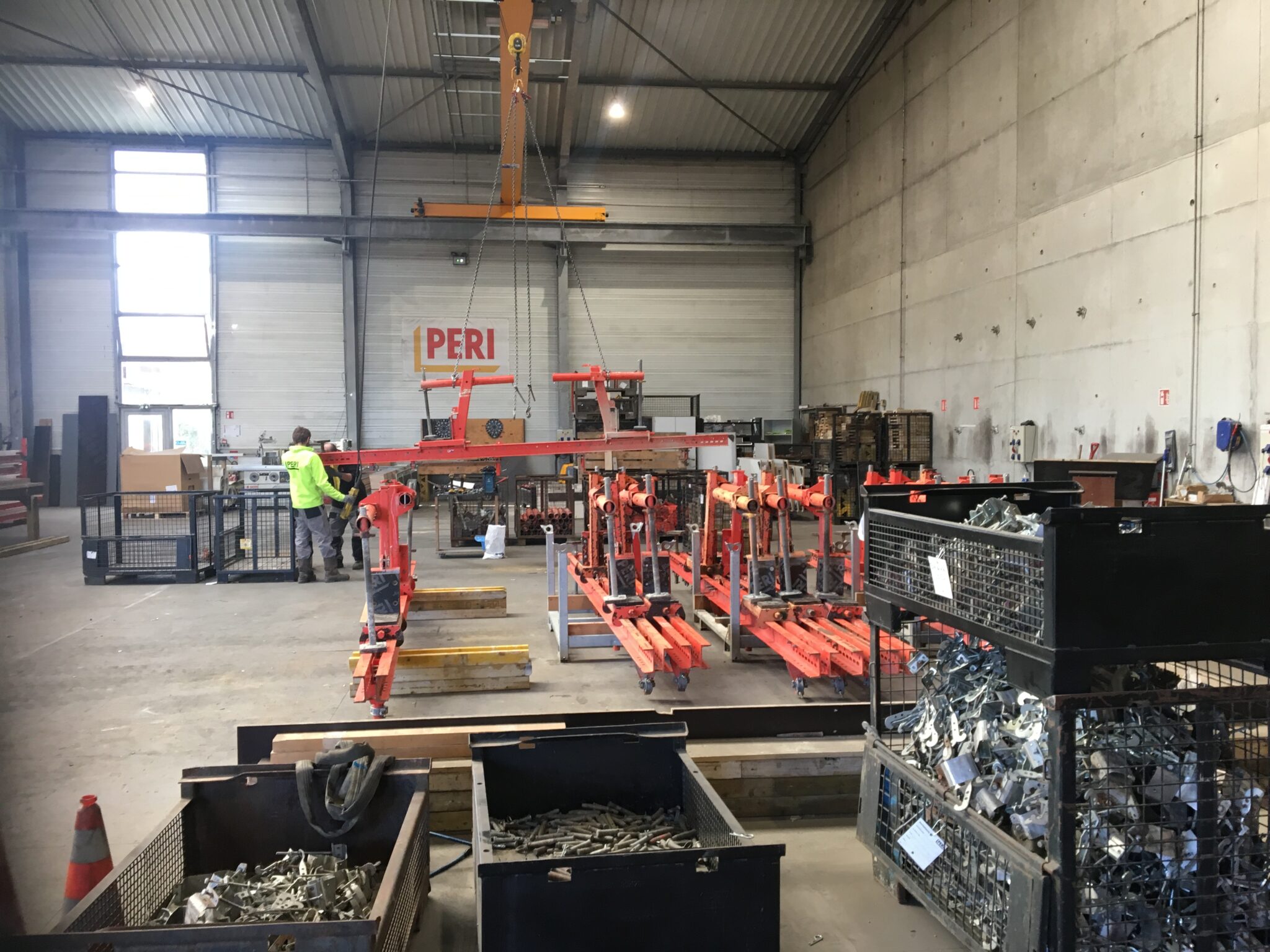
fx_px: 1064
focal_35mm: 29
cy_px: 476
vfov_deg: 48.2
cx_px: 635
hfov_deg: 61.7
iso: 40
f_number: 2.2
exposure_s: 1/33
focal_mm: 4.15
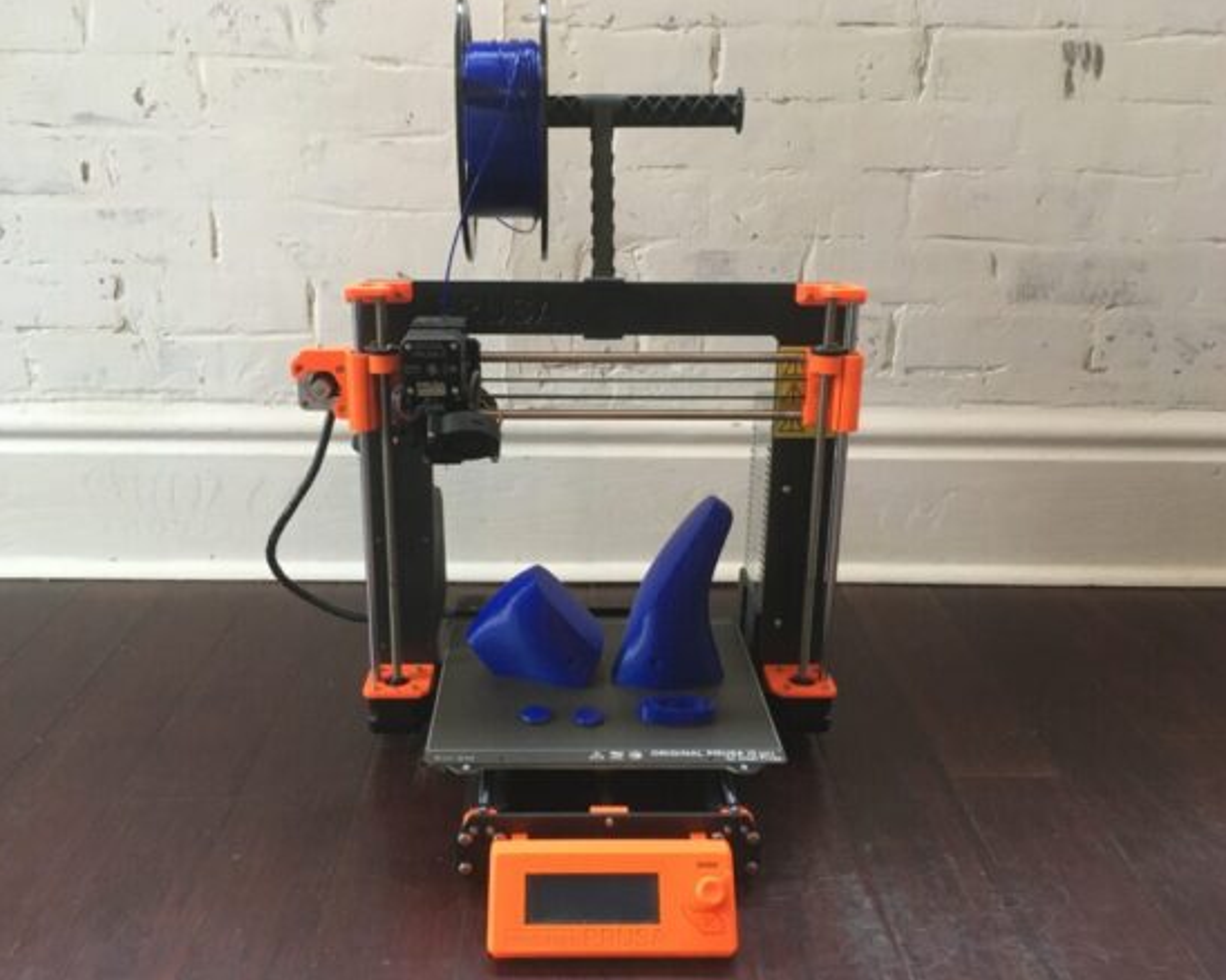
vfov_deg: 47.1
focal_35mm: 31
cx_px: 577
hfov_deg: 57.2
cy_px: 483
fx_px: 1124
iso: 160
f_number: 2.2
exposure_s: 1/30
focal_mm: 4.15
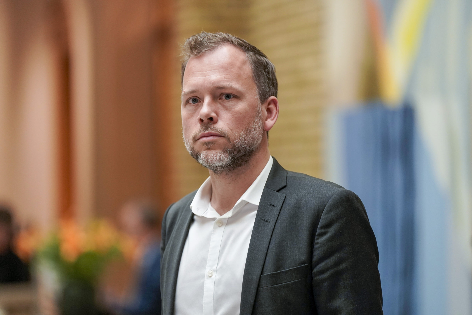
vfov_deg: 7.0
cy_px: 158
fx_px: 2583
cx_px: 236
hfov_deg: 10.4
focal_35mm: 197
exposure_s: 1/250
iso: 2500
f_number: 2.8
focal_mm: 197
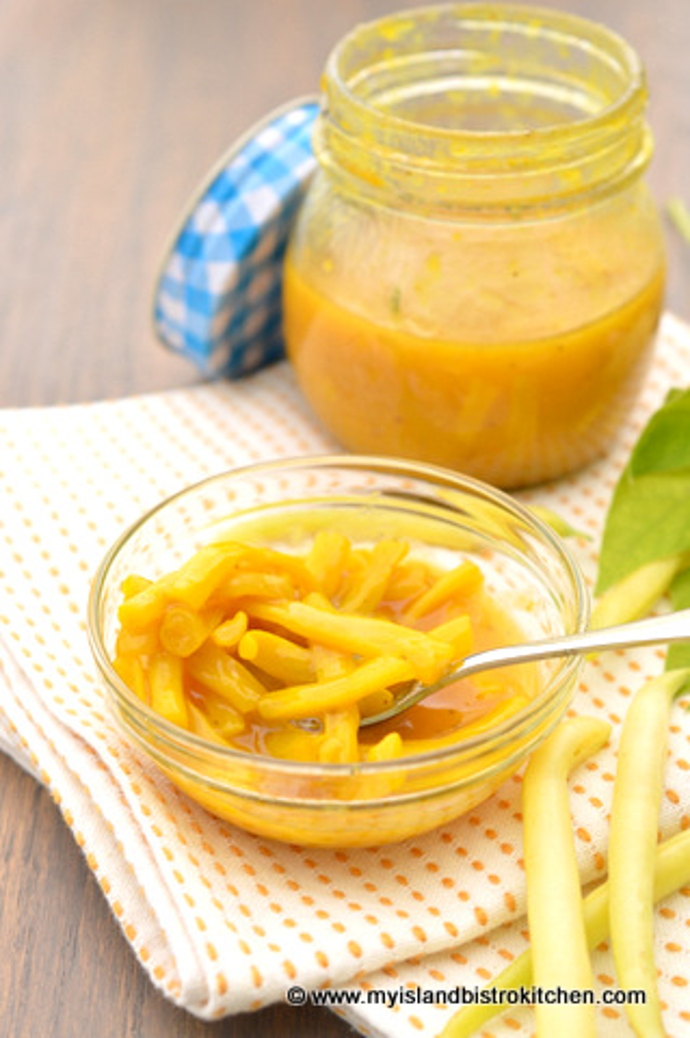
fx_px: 1729
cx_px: 345
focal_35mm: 60
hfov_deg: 22.6
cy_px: 519
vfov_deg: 33.4
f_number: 5
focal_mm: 40
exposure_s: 1/80
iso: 100
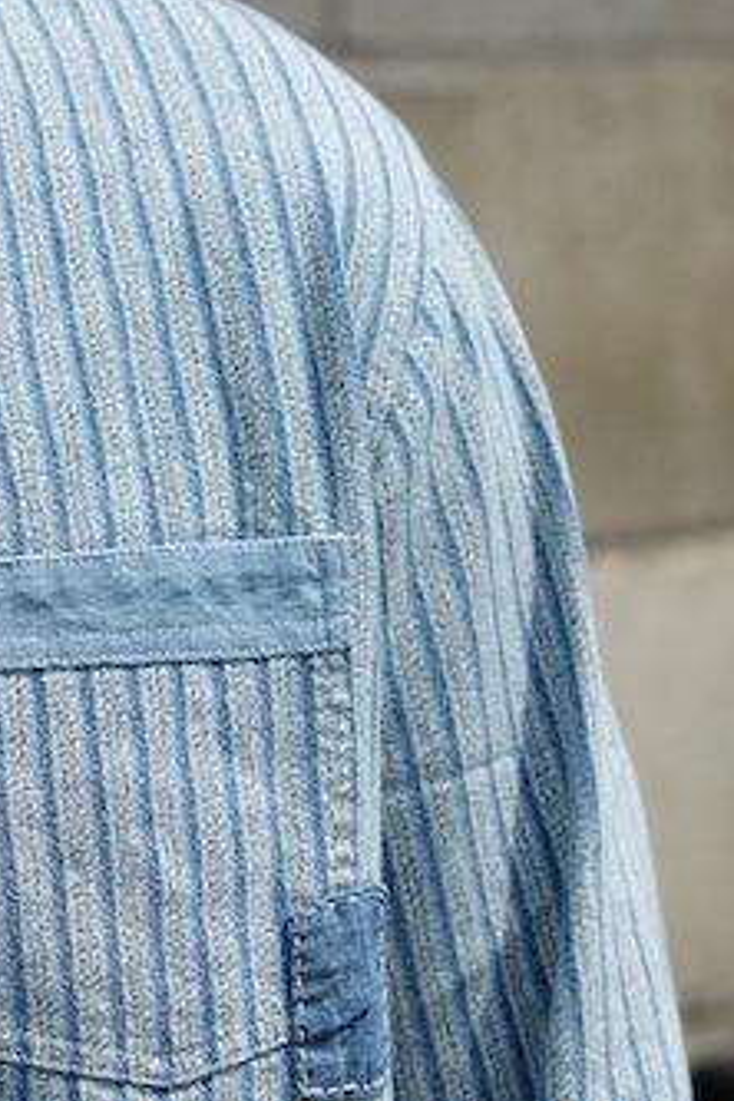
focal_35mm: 189
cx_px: 241
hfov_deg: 7.3
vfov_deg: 10.9
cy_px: 818
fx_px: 5780
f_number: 5
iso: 100
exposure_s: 1/640
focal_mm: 105
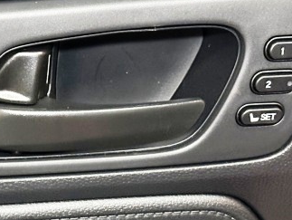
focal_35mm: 152
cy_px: 292
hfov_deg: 12.9
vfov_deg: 9.6
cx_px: 61
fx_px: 1284
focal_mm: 6.86
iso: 640
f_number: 1.78
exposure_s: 1/24
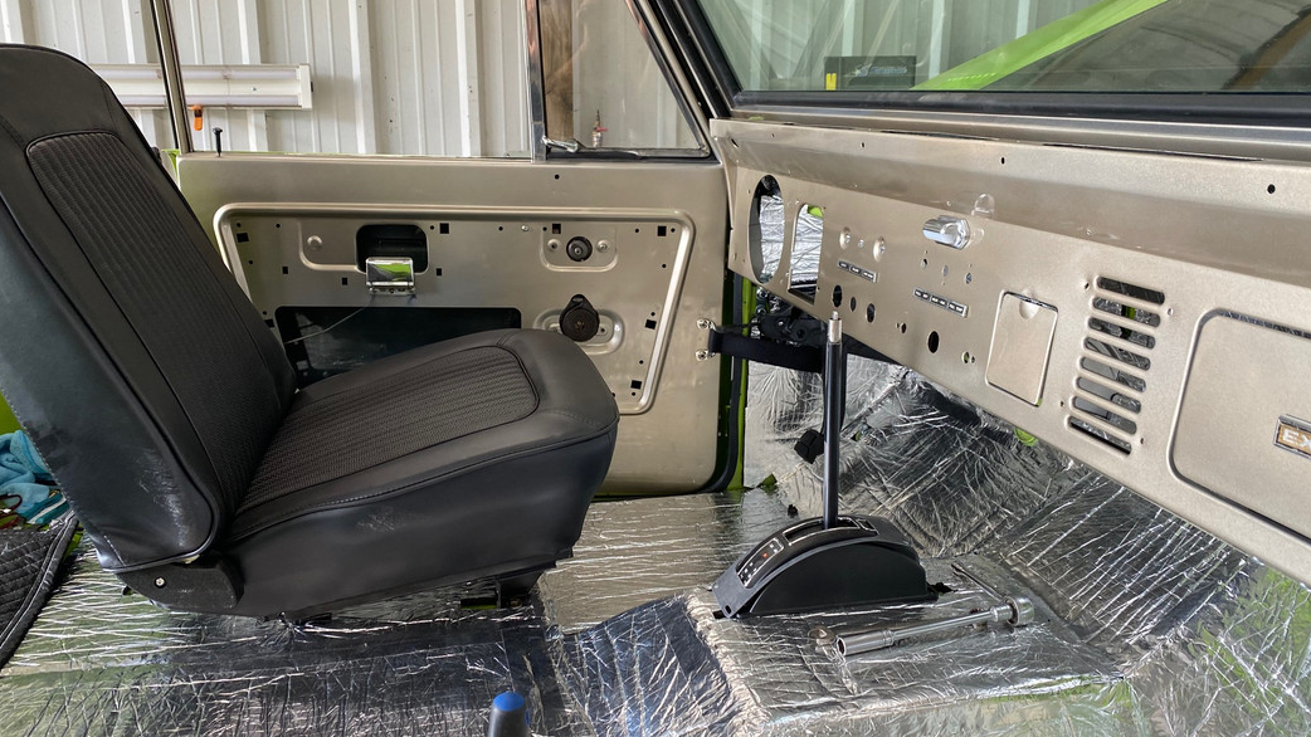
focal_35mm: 29
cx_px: 642
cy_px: 333
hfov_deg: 66.1
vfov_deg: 40.1
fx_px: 1008
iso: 64
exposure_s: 1/60
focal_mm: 4.25
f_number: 1.8
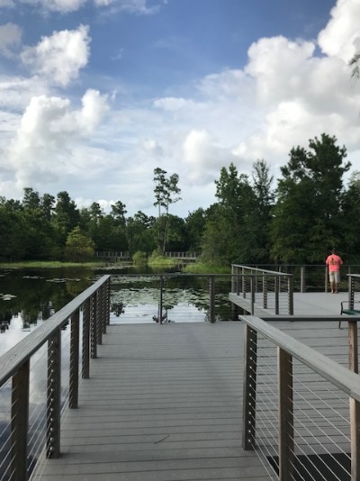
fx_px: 389
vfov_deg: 63.5
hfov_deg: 49.7
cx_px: 180
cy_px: 240
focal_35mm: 28
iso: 20
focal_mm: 3.99
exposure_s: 1/2591
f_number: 1.8
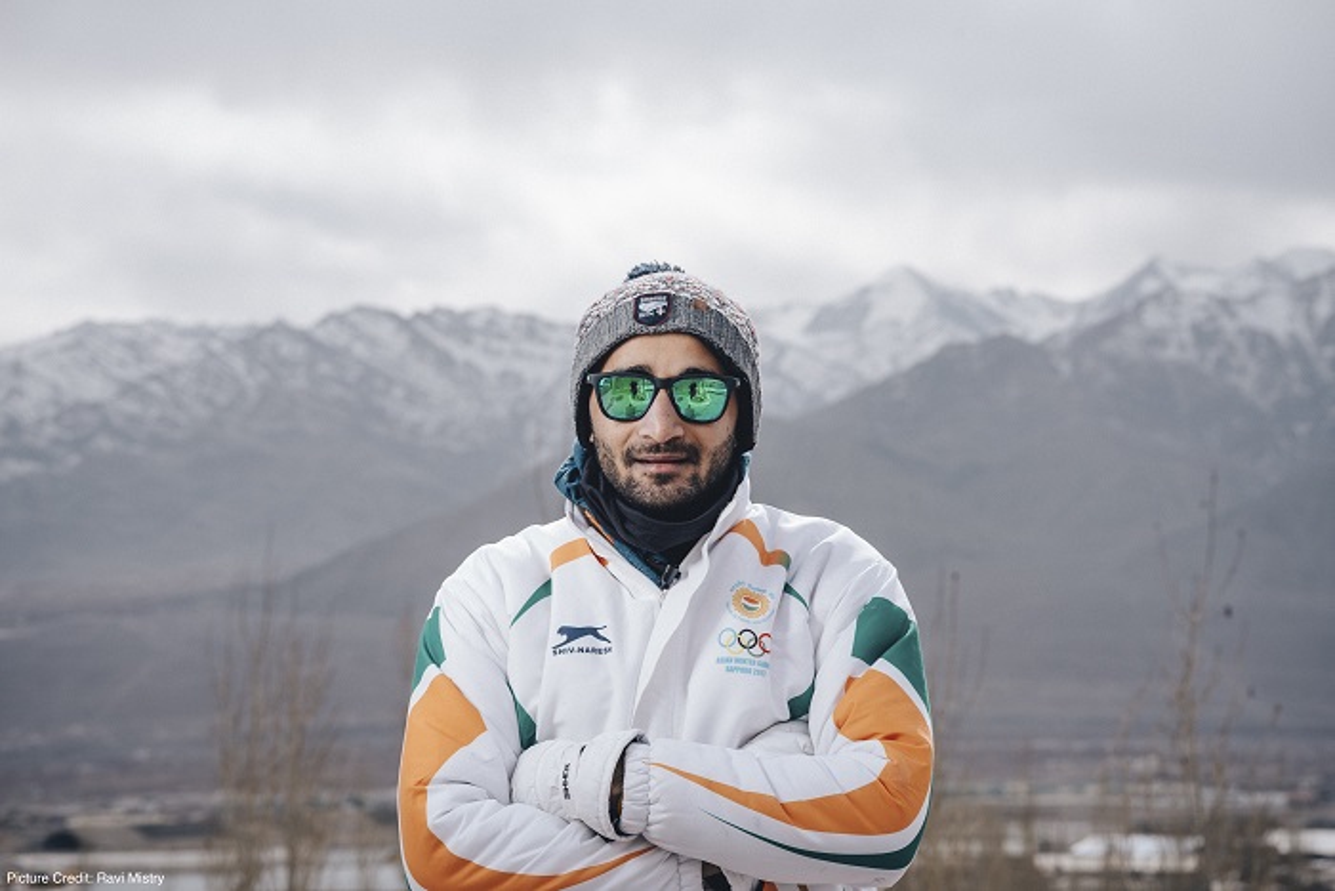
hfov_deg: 23.9
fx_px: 3153
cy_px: 446
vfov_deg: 16.1
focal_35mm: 85
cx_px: 668
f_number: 7.1
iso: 50
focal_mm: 85
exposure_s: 1/200
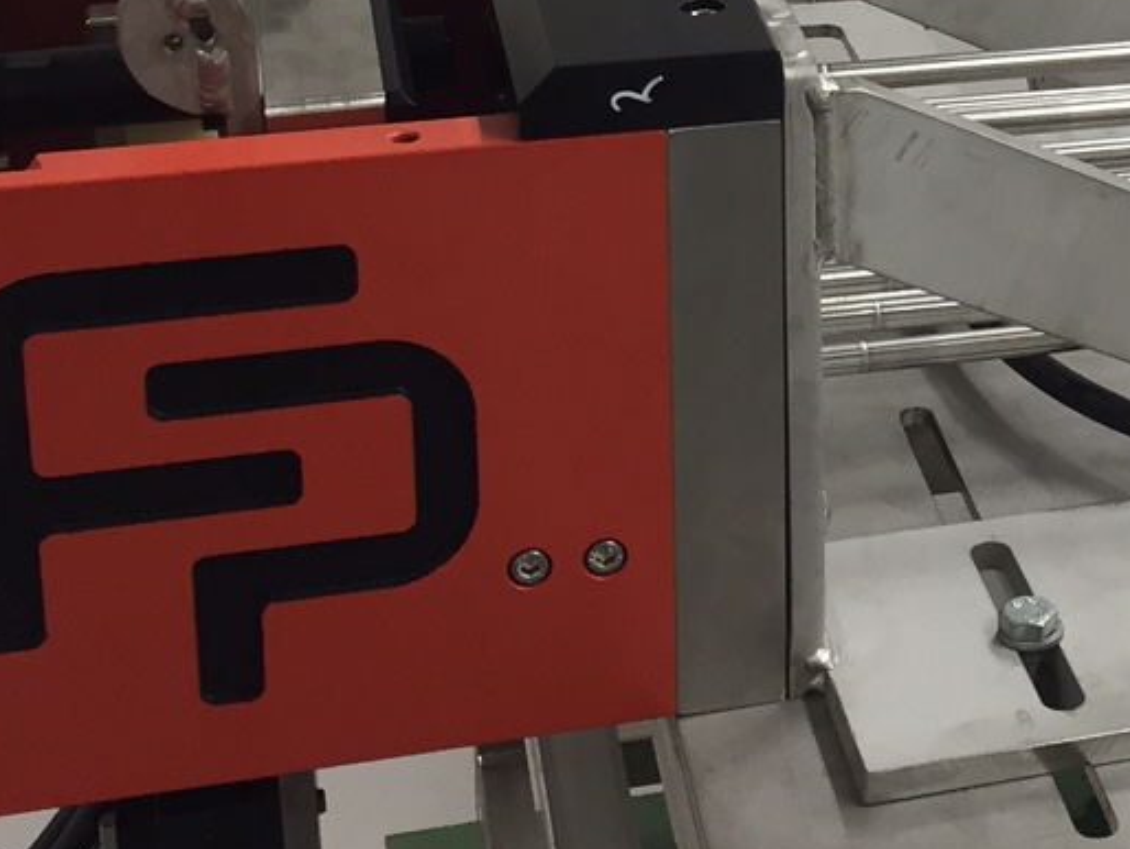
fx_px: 3005
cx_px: 1220
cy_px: -152
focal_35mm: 92
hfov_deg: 20.4
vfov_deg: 15.5
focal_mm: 4.15
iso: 40
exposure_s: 1/33
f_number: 2.2
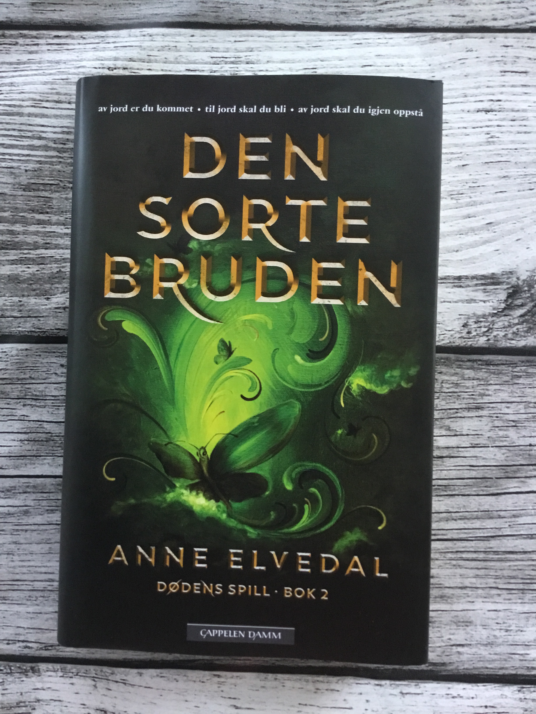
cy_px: 357
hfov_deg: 45.4
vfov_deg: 58.4
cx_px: 268
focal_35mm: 31
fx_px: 640
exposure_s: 1/33
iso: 200
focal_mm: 3.3
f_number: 2.4
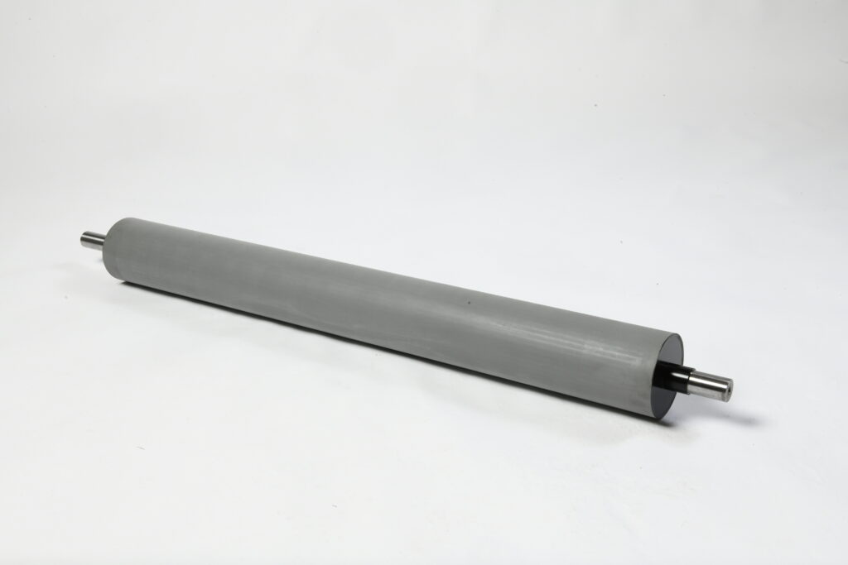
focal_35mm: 45
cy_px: 282
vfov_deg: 29.9
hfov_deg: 43.6
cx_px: 424
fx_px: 1060
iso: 800
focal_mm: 45
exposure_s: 1/250
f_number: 22
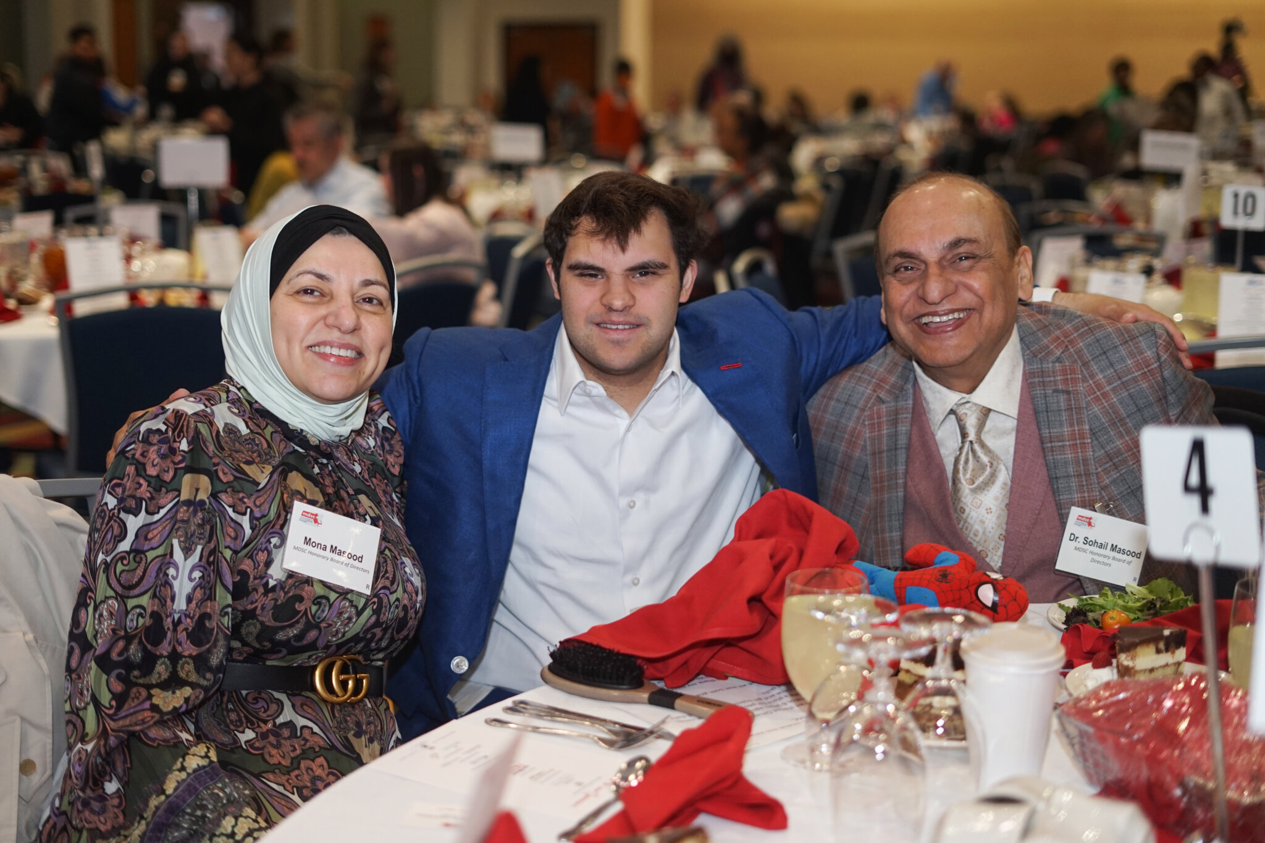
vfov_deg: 27.0
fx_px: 1757
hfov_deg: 39.6
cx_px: 632
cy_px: 422
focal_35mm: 50
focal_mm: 50
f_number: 2.2
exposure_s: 1/160
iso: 800
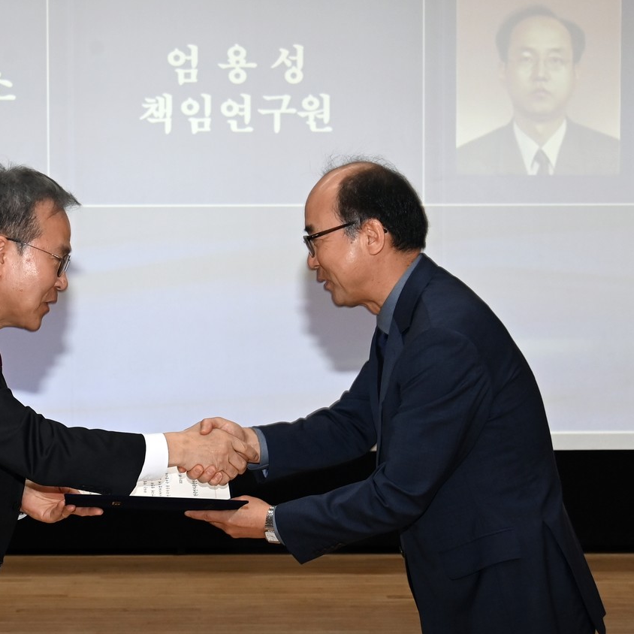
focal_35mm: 67
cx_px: 167
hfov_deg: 25.4
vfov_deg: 25.7
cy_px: 318
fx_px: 1388
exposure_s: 1/60
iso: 1250
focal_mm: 35
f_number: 5.6
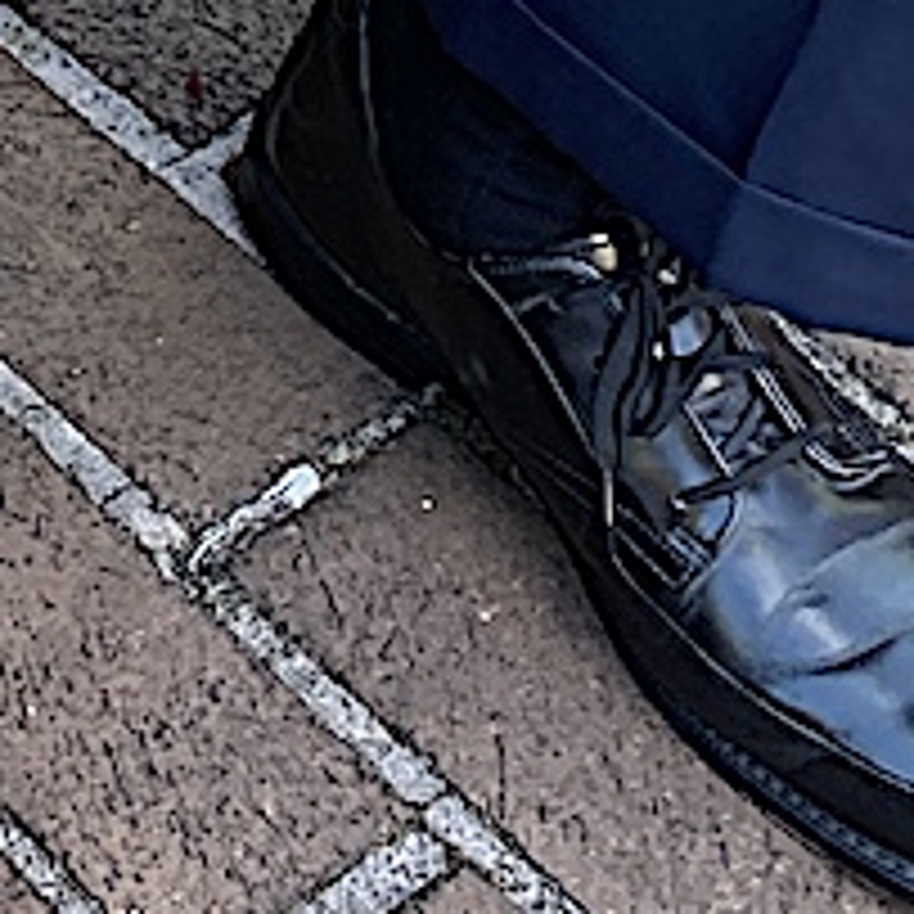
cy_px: -1272
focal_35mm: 151
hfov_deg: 10.6
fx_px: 4511
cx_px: -923
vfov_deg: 10.1
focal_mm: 4.25
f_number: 1.8
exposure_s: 1/120
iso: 32
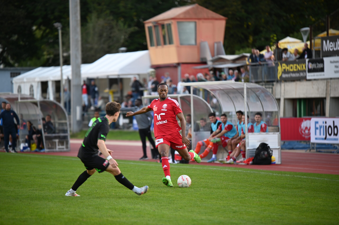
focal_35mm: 200
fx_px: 1882
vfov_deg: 6.9
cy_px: 112
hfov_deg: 10.3
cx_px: 170
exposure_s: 1/200
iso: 180
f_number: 2.8
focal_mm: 200
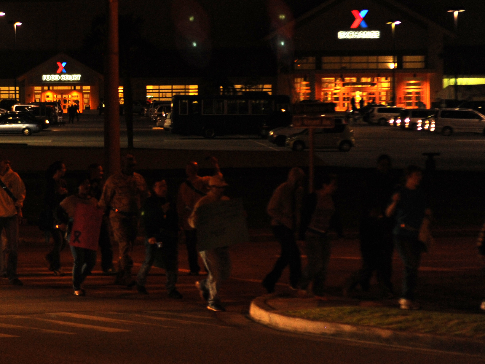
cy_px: 128
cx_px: -13
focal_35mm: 175
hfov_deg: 11.2
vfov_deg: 8.5
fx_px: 2452
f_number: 2.8
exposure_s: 1/80
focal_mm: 70
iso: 1600
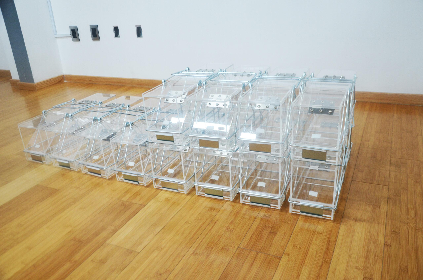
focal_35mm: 32
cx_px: 212
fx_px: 369
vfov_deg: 41.5
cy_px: 140
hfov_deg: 59.6
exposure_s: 1/60
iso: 400
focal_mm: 21
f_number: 4
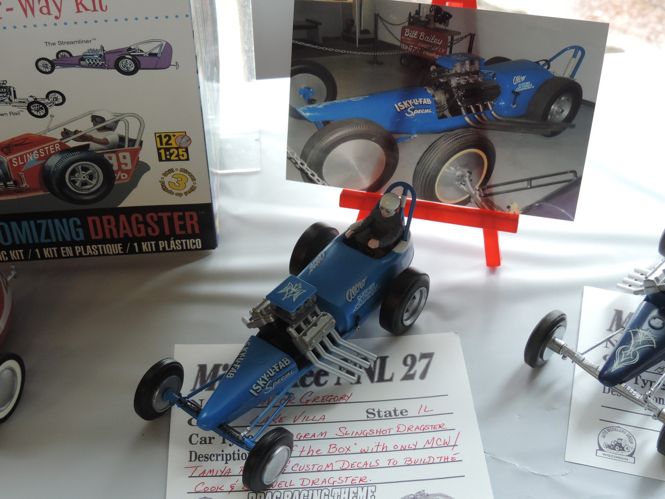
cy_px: 262
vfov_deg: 28.6
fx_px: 980
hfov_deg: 37.5
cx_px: 312
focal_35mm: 51
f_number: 3.5
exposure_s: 1/50
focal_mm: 8.3
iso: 320
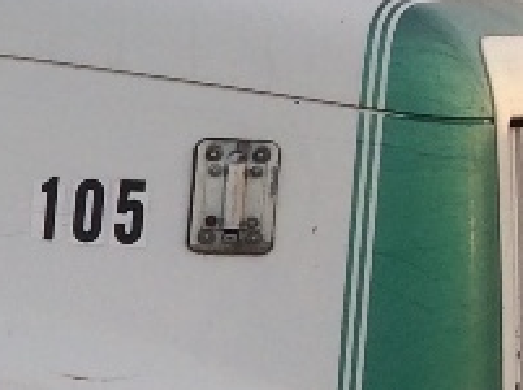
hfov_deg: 9.3
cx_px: -825
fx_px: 2790
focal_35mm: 185
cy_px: 486
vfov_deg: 7.9
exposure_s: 1/246
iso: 32
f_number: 2.2
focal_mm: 4.15
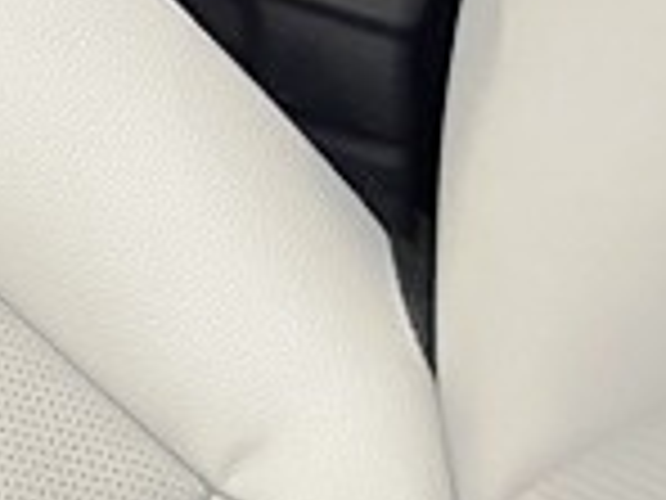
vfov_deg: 7.6
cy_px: -1126
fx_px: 3194
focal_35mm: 166
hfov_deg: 8.9
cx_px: -1521
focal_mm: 6.86
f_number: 1.78
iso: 800
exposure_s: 1/40
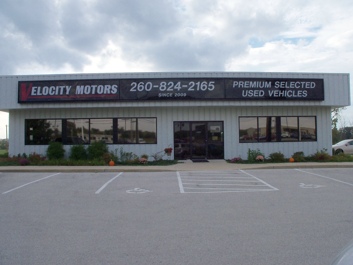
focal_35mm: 35
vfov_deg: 40.7
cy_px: 132
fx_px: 357
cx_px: 176
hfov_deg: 52.6
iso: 160
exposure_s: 1/320
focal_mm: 6.3
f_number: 5.5
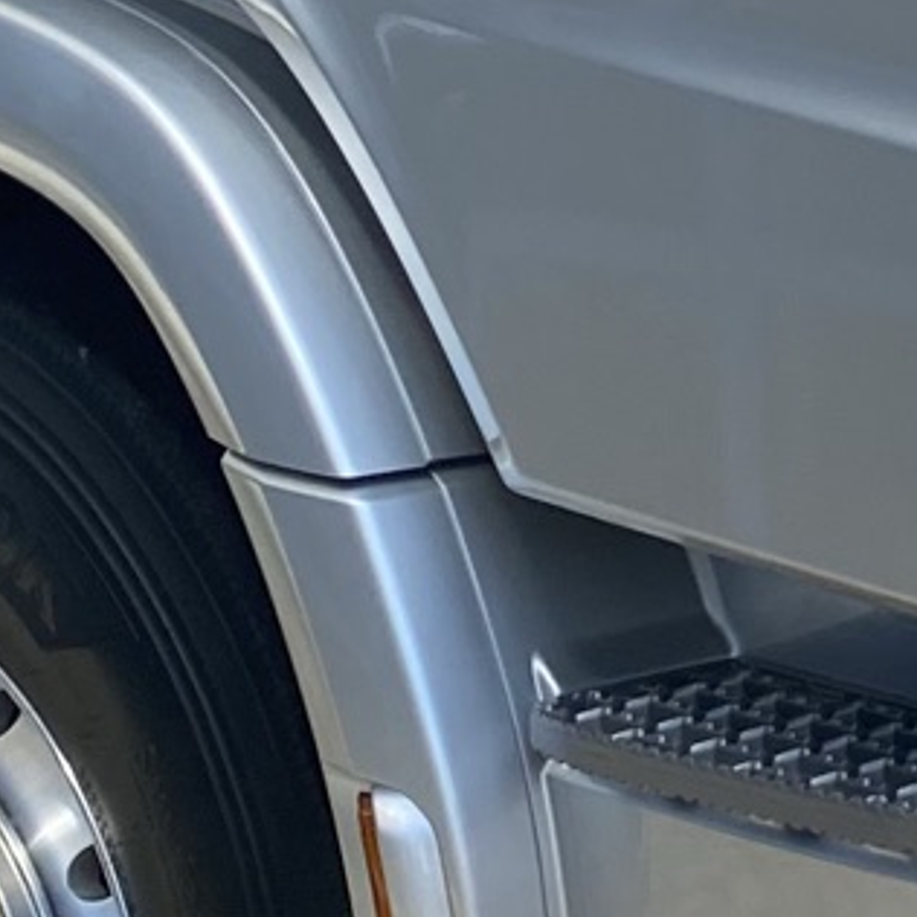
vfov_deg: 11.5
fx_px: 4466
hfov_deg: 11.0
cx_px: 1590
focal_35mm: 149
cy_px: -194
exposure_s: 1/1678
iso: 32
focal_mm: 4.25
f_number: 1.8
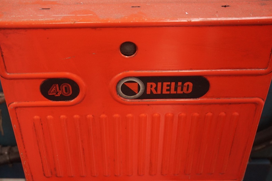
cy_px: 97
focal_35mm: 50
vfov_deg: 27.0
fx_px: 378
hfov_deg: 39.6
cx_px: 124
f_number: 4.5
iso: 1250
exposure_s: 1/160
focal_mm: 26
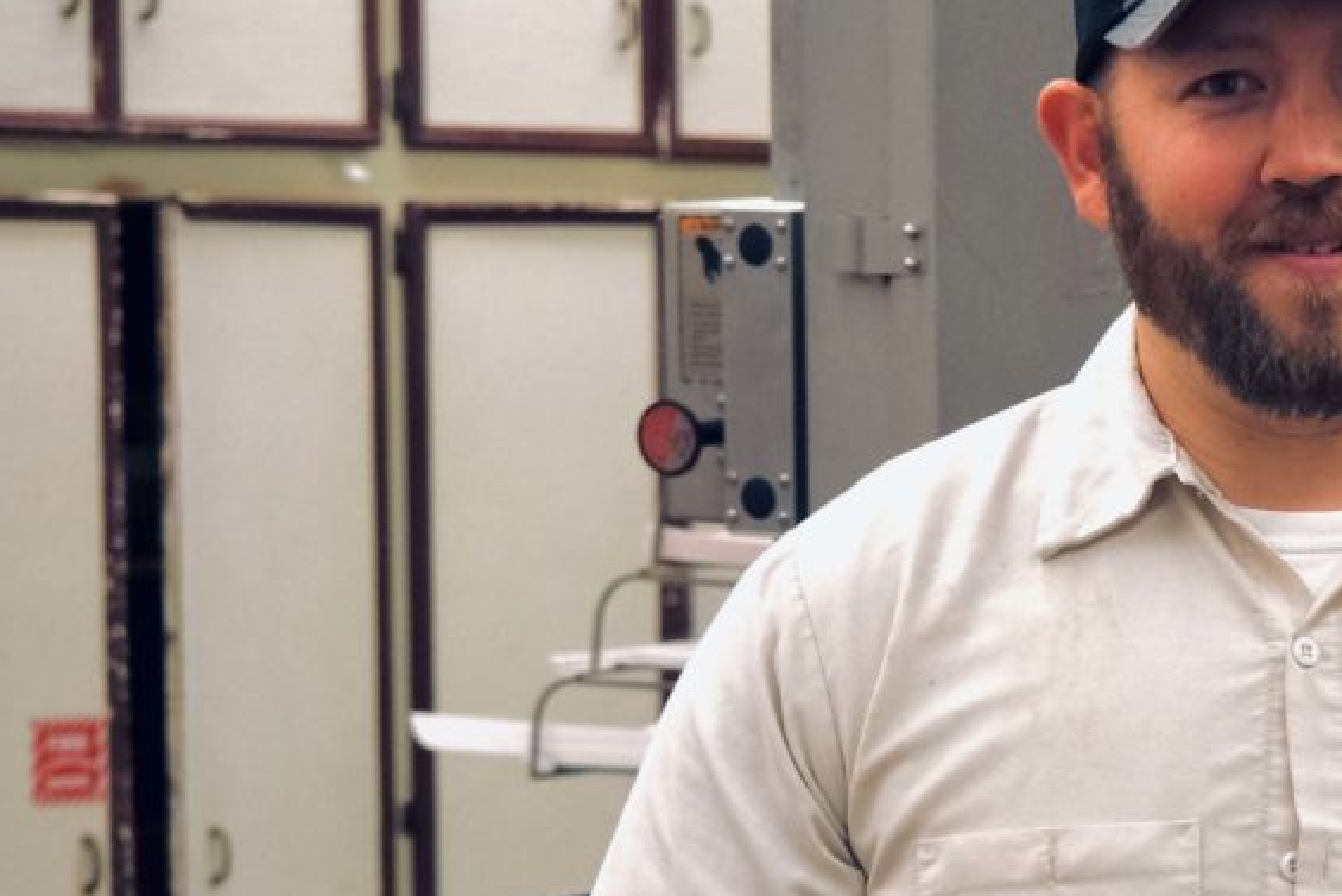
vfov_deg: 10.9
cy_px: 713
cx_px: 1686
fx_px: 4661
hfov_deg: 15.7
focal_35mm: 125
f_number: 4
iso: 1600
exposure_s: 1/640
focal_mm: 30.8
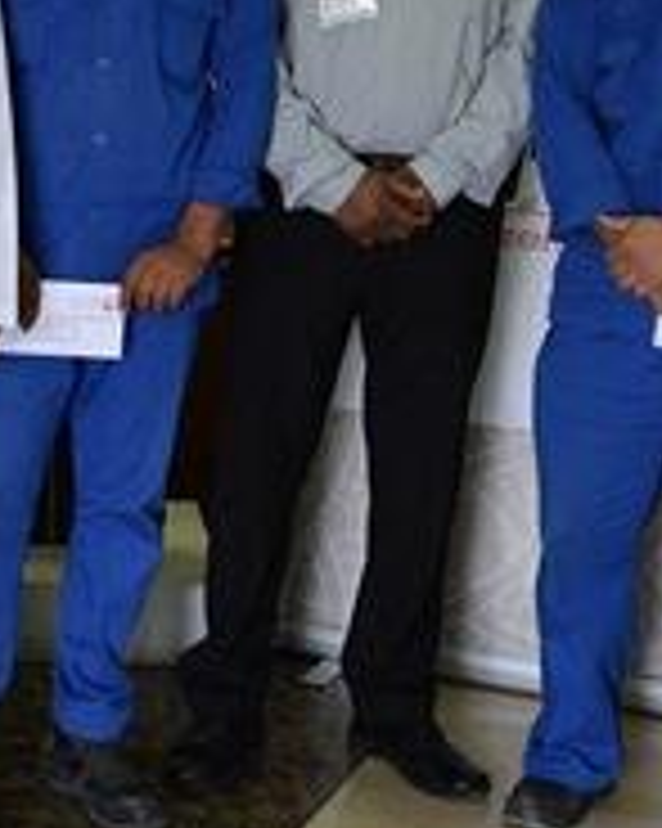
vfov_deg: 19.2
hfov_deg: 15.3
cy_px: 94
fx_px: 2402
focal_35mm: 98
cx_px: -72
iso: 1600
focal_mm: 32
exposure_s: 1/160
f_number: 6.3
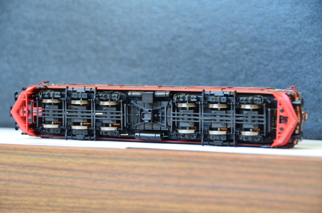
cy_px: 106
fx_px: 1272
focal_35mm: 142
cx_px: 161
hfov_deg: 14.4
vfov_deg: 9.6
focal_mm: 95
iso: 800
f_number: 6.3
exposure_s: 1/15
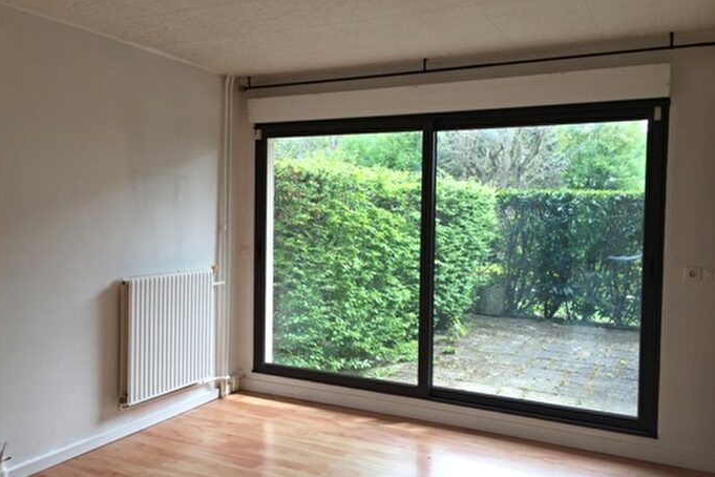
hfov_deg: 60.3
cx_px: 357
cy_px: 241
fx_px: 616
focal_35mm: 31
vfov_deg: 42.3
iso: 32
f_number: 2.2
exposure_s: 1/129
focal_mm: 4.15
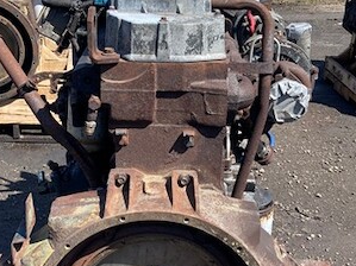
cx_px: 194
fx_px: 617
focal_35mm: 60
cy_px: 151
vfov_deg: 24.4
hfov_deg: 32.2
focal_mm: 3.99
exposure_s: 1/787
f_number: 1.8
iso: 20
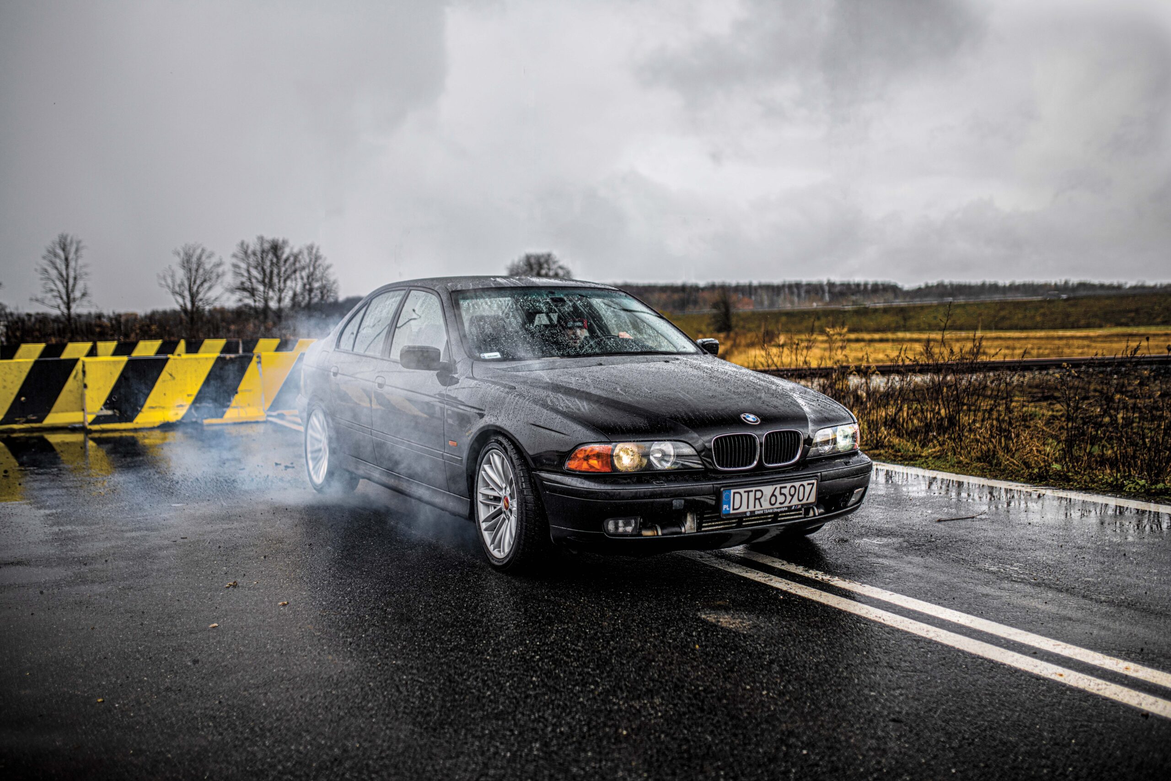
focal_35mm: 35
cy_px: 390
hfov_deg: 54.4
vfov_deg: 37.9
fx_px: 1138
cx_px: 586
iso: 64
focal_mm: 35
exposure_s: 1/800
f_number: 1.4
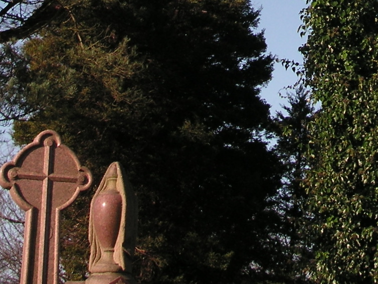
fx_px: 1409
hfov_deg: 14.9
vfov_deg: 11.0
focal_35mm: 129
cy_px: -160
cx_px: 417
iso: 50
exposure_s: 1/350
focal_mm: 6.3
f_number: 3.3
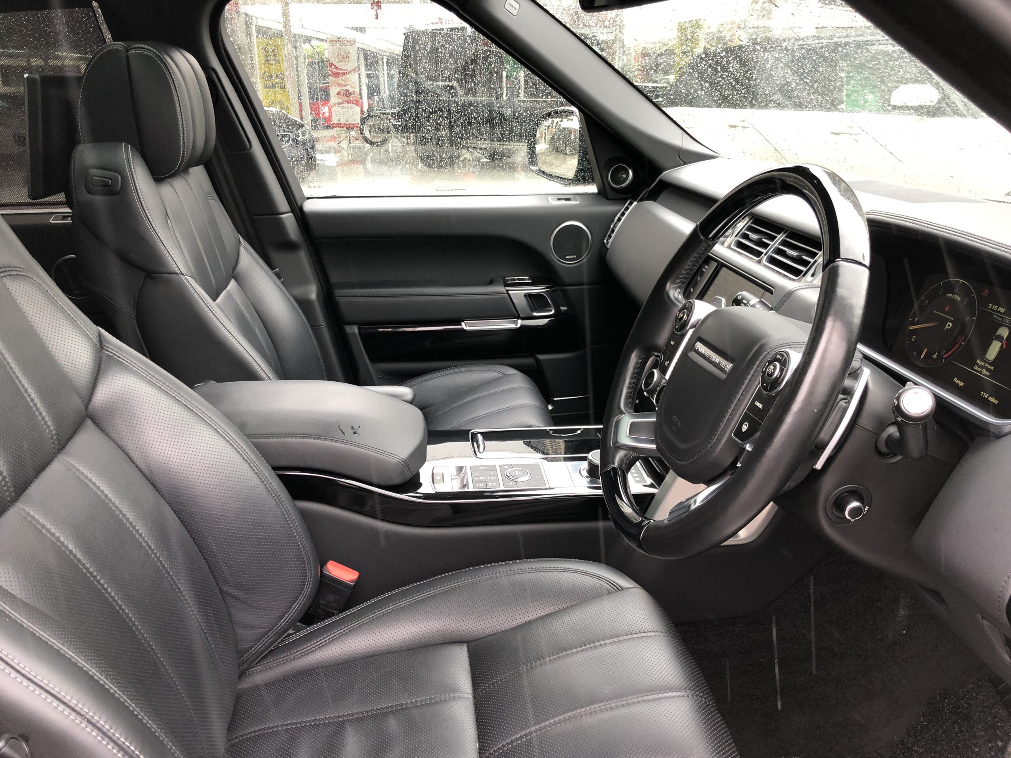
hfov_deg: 63.4
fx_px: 818
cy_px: 379
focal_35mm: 28
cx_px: 506
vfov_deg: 49.7
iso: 25
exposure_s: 1/33
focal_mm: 4
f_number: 1.8
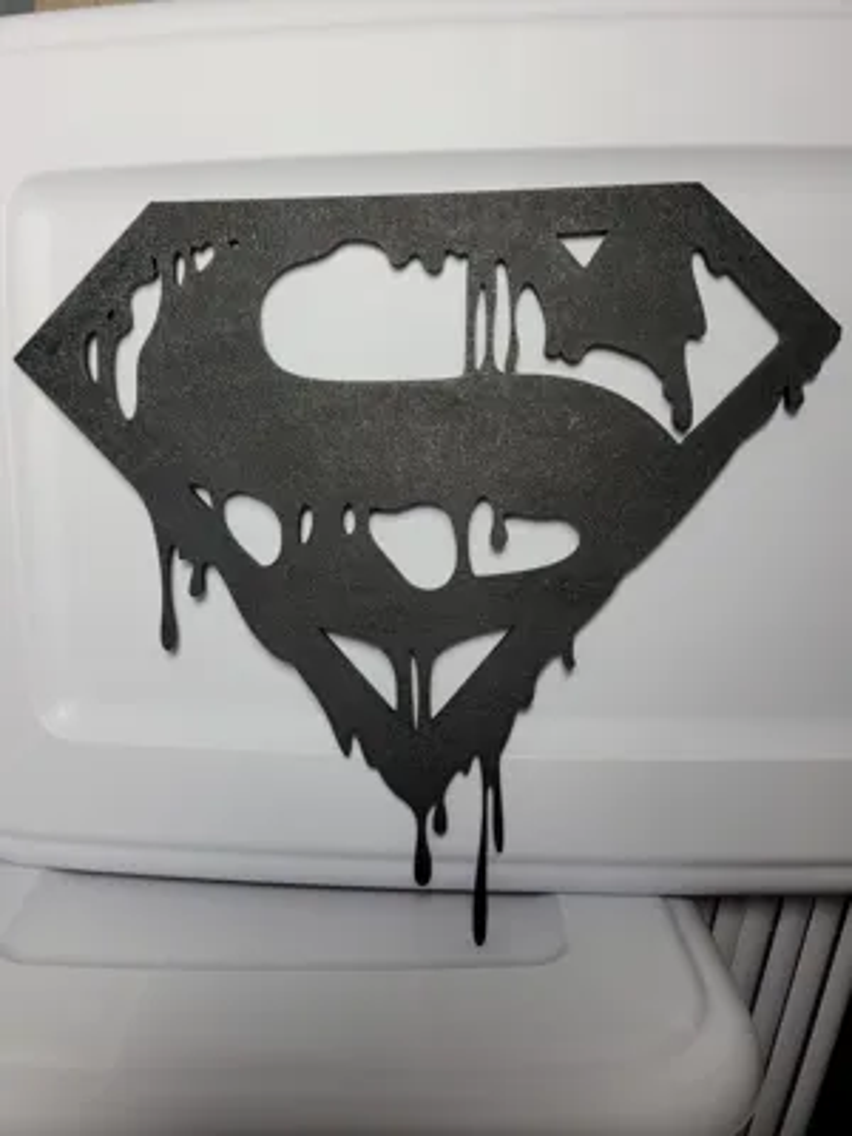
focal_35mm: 26
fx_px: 853
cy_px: 568
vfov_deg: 67.3
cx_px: 426
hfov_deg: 53.1
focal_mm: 5.4
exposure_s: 1/120
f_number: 1.8
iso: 50
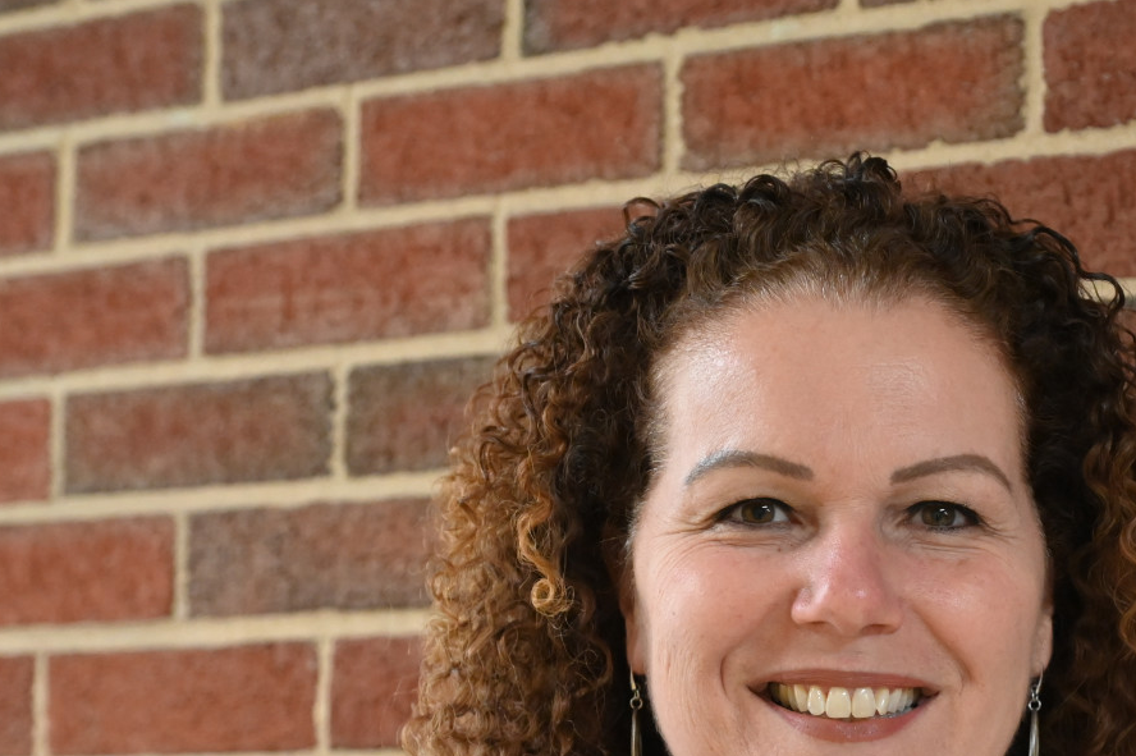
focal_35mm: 130
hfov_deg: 15.6
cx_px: 961
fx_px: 4100
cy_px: 752
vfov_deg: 10.5
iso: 4500
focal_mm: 64
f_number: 4
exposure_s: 1/60
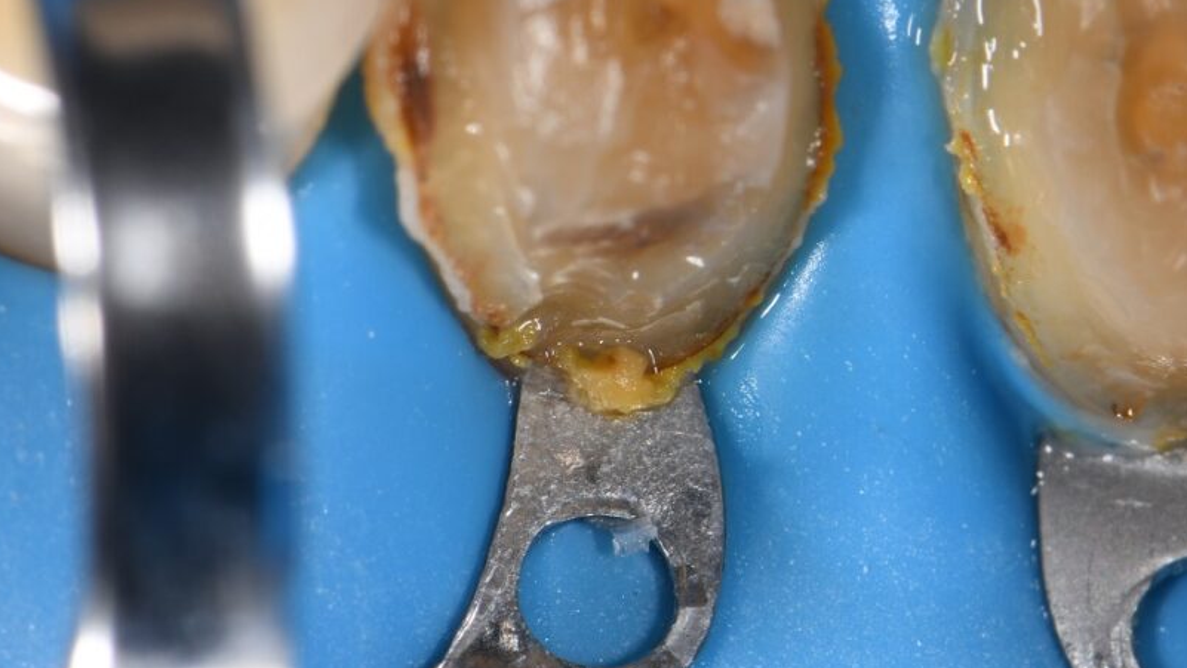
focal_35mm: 253
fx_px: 7965
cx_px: 982
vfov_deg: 4.8
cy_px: 177
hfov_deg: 8.5
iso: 200
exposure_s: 1/200
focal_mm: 105
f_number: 32
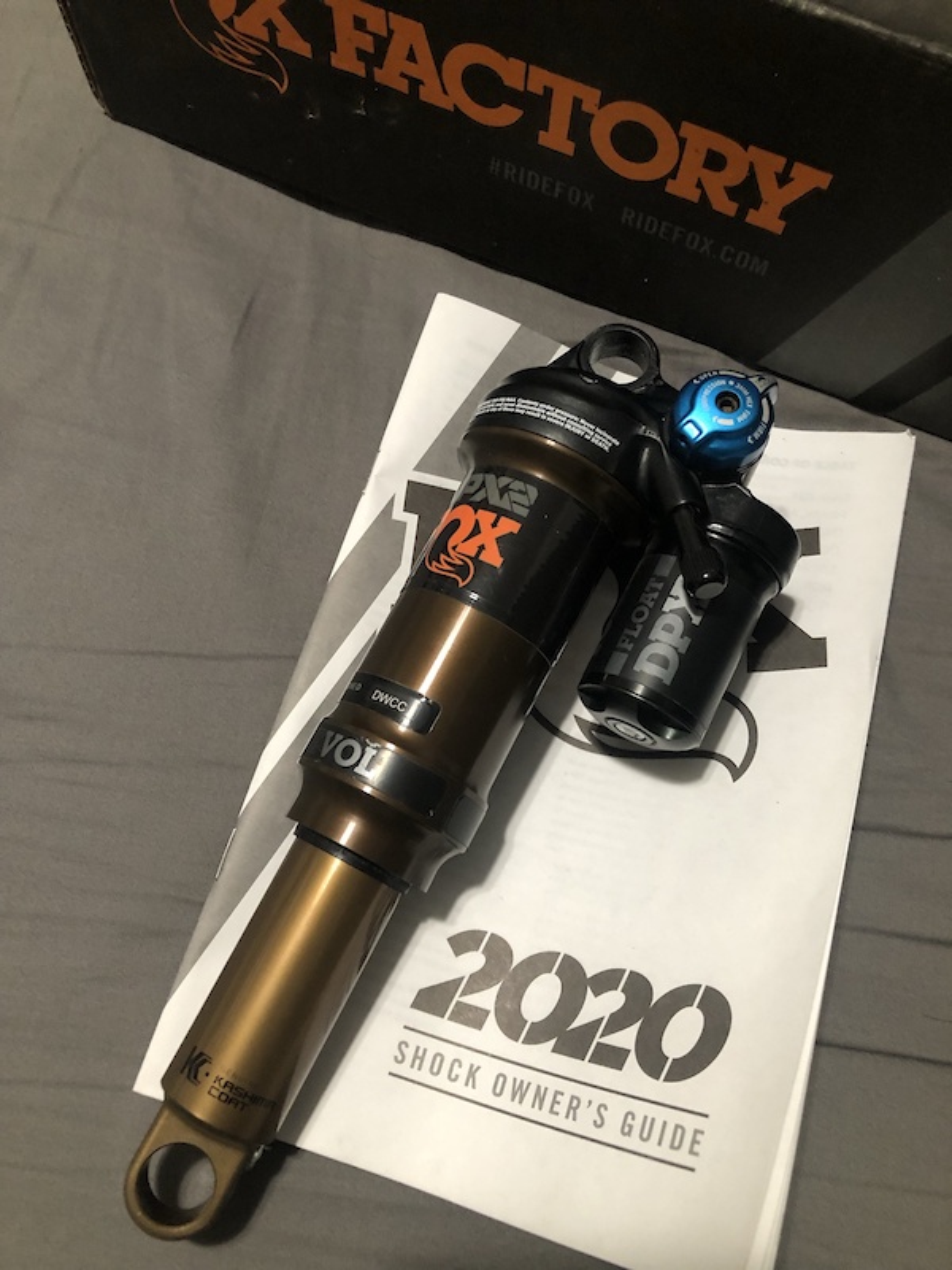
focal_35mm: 28
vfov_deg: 63.4
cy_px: 635
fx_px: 1027
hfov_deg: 49.7
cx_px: 476
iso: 100
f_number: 1.8
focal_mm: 3.99
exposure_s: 1/12
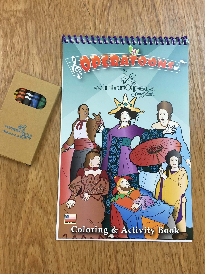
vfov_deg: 56.8
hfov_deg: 44.2
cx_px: 103
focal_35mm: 32
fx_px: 253
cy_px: 130
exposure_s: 1/30
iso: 64
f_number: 2.2
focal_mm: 4.15
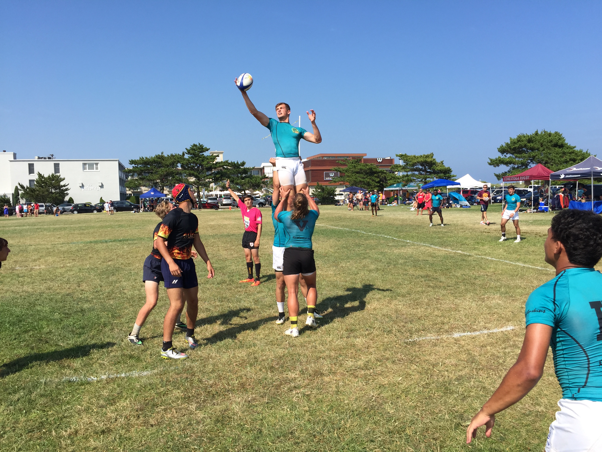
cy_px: 226
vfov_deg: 48.2
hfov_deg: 61.7
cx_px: 301
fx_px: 504
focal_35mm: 29
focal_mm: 4.15
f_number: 2.2
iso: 32
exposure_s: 1/1799
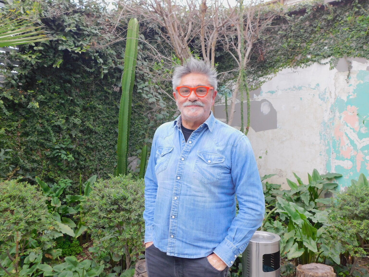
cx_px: 184
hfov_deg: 60.0
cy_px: 138
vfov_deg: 46.8
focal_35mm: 30
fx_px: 320
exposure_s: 1/40
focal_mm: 5.3
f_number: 3.2
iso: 125
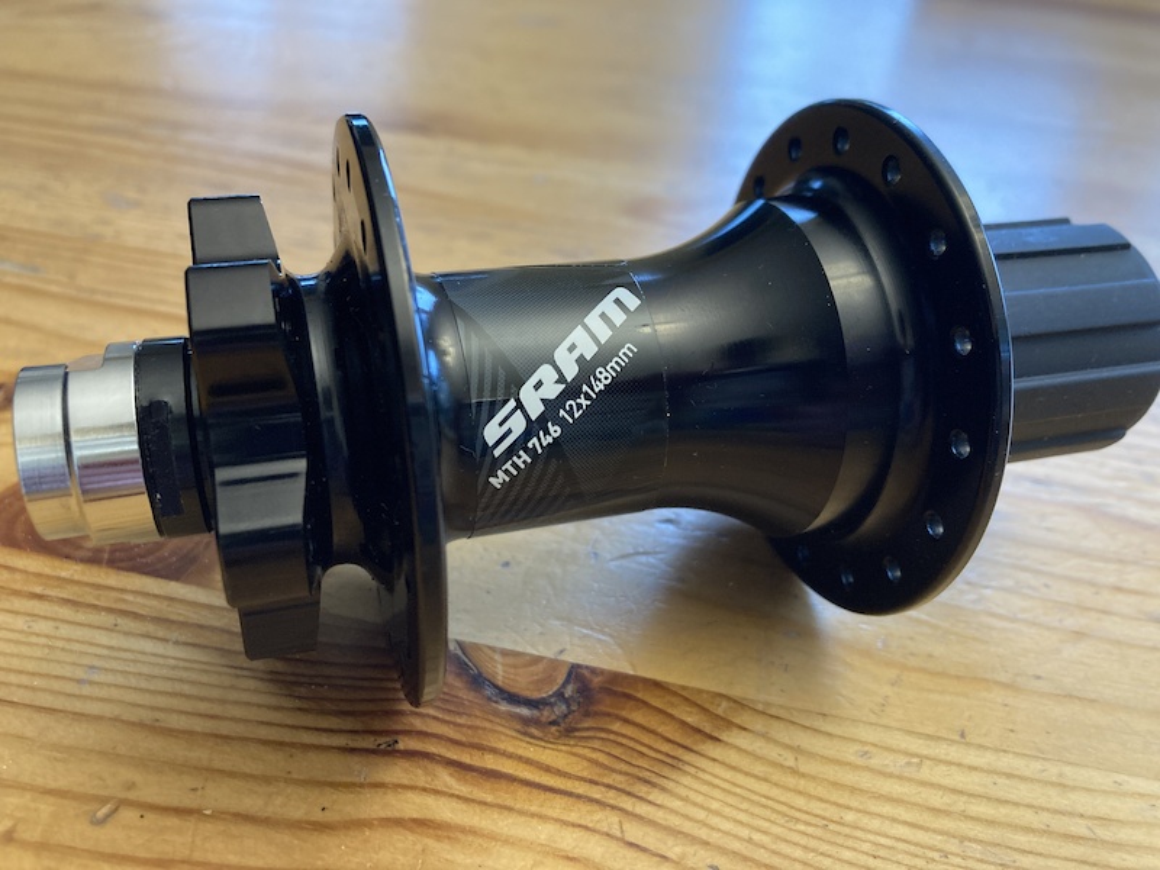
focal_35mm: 28
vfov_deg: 49.7
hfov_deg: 63.4
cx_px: 580
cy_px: 435
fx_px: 938
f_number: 1.8
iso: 250
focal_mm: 3.99
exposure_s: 1/60
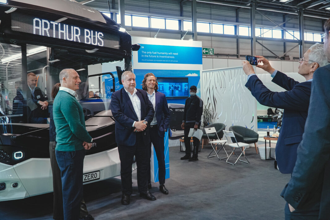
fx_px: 261
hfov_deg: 64.6
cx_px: 165
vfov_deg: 45.7
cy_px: 110
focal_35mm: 28
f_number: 4
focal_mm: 19
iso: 1600
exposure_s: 1/160
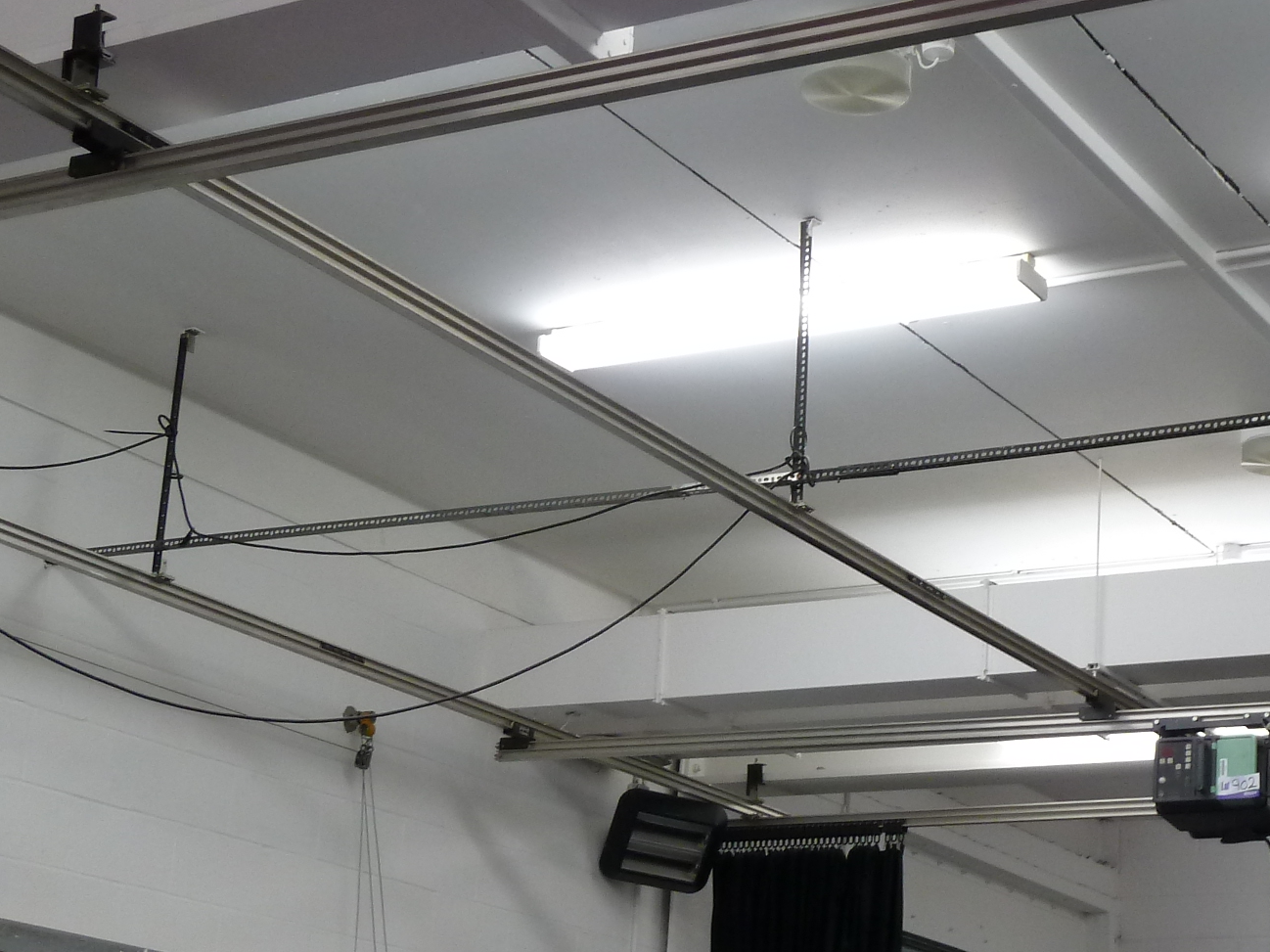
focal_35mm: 73
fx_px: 2678
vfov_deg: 20.1
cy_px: 548
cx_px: 777
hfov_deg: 26.6
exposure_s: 1/30
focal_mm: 6.1
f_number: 3.6
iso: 160
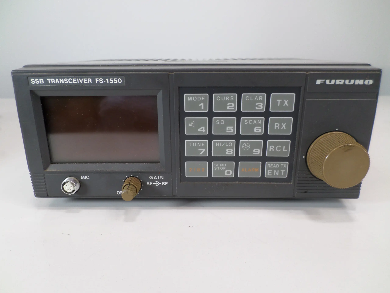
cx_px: 195
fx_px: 282
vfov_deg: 54.9
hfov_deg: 69.4
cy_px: 146
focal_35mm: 25
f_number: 2.5
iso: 80
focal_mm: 4.5
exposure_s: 1/45
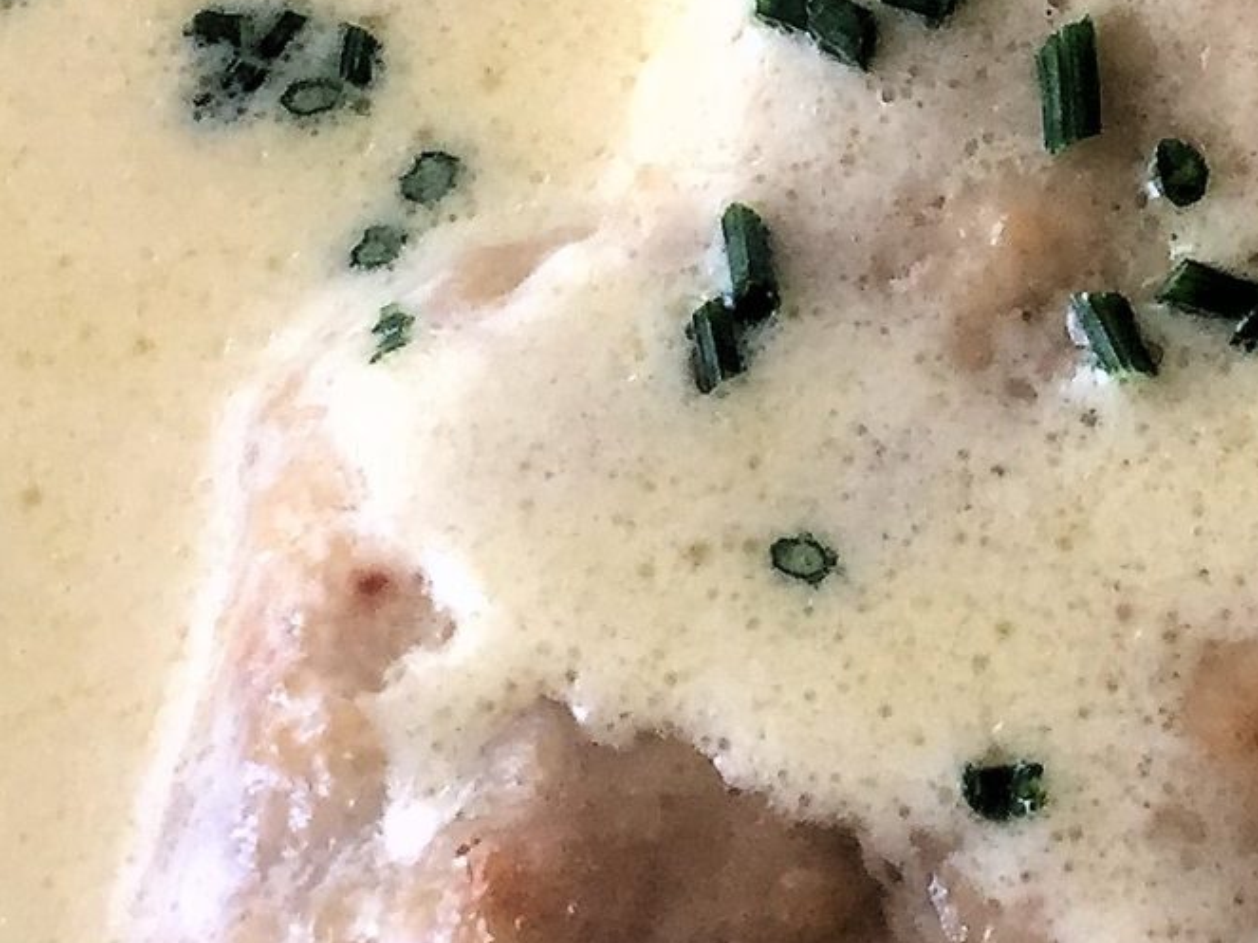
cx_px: 1575
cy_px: -45
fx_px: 4070
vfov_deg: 13.0
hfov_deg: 16.7
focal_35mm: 112
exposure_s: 1/100
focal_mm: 4.15
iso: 50
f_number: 2.2
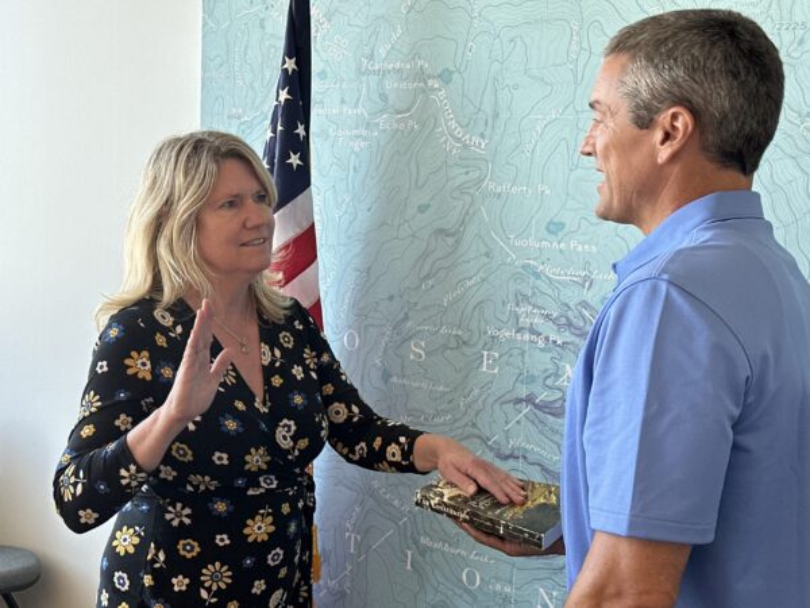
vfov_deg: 30.3
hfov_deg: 39.7
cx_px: 405
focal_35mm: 48
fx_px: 1123
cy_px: 304
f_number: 1.78
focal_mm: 6.86
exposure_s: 1/121
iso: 50
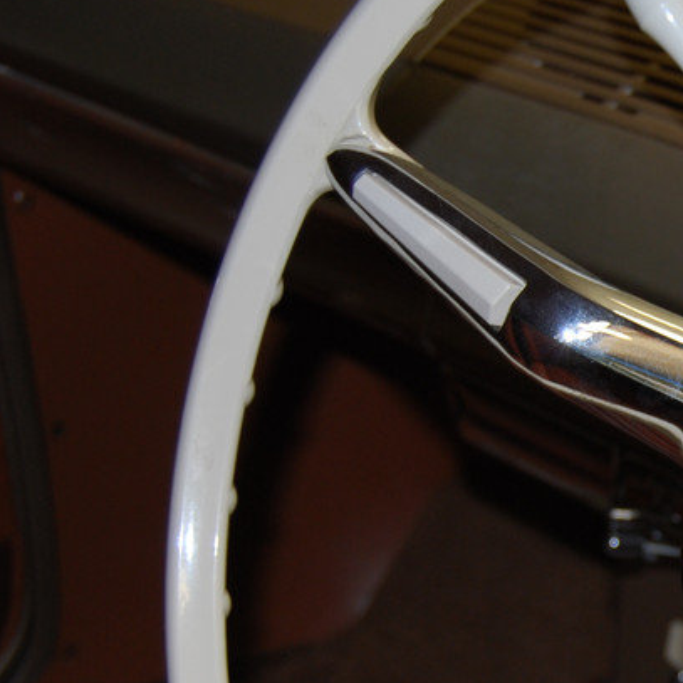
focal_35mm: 120
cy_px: 525
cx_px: 813
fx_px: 2679
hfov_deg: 14.1
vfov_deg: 14.5
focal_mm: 32
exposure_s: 1/60
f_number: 4.5
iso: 200
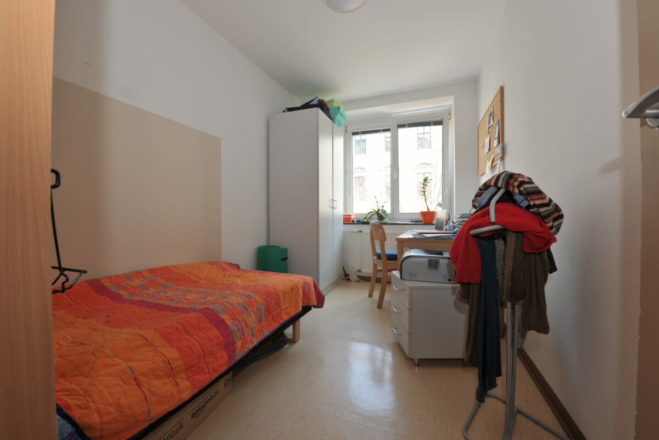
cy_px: 220
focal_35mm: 14
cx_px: 330
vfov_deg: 81.2
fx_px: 256
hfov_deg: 104.3
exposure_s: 1/3
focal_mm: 14
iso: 100
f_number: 13
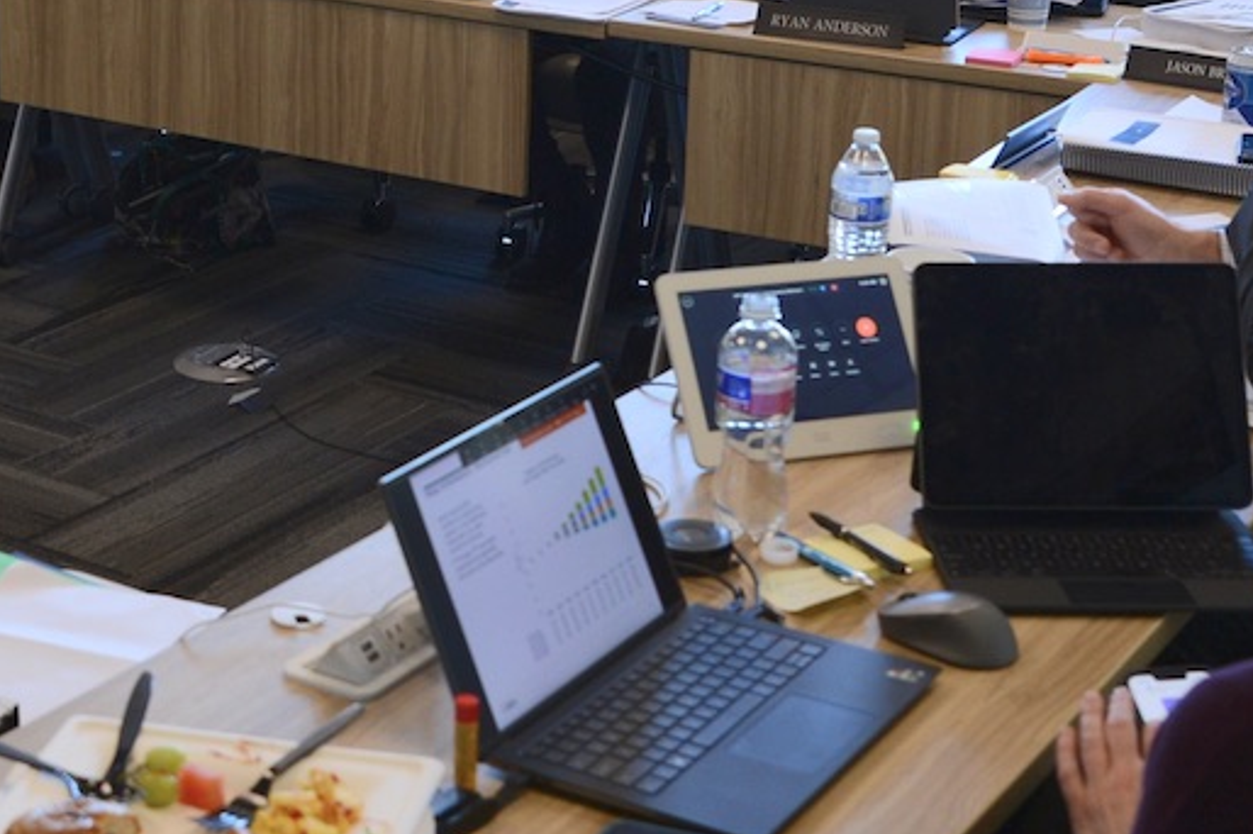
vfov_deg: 19.3
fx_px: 2435
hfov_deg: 28.2
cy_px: 188
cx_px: 224
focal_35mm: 70
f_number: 3.5
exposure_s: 1/160
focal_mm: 24
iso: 800
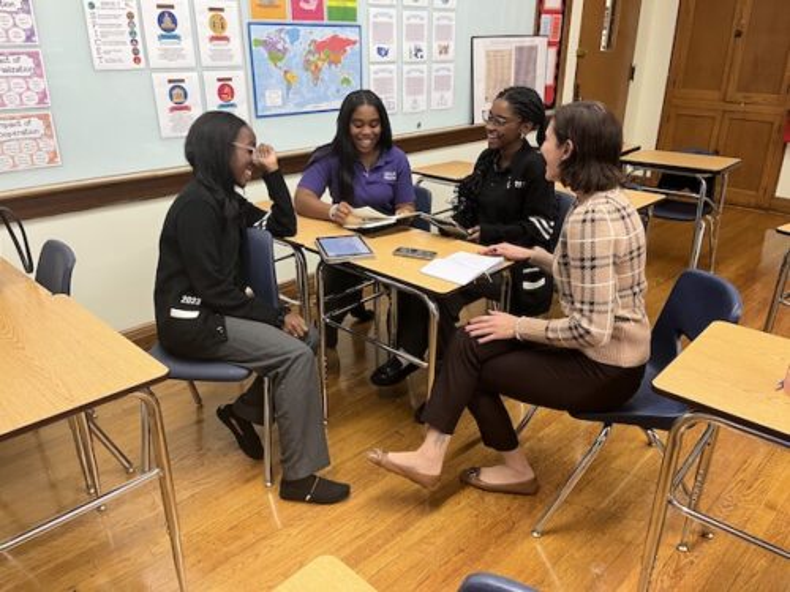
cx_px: 395
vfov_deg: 53.1
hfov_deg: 67.3
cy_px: 296
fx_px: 593
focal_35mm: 26
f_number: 1.6
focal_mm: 5.1
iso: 200
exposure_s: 1/60
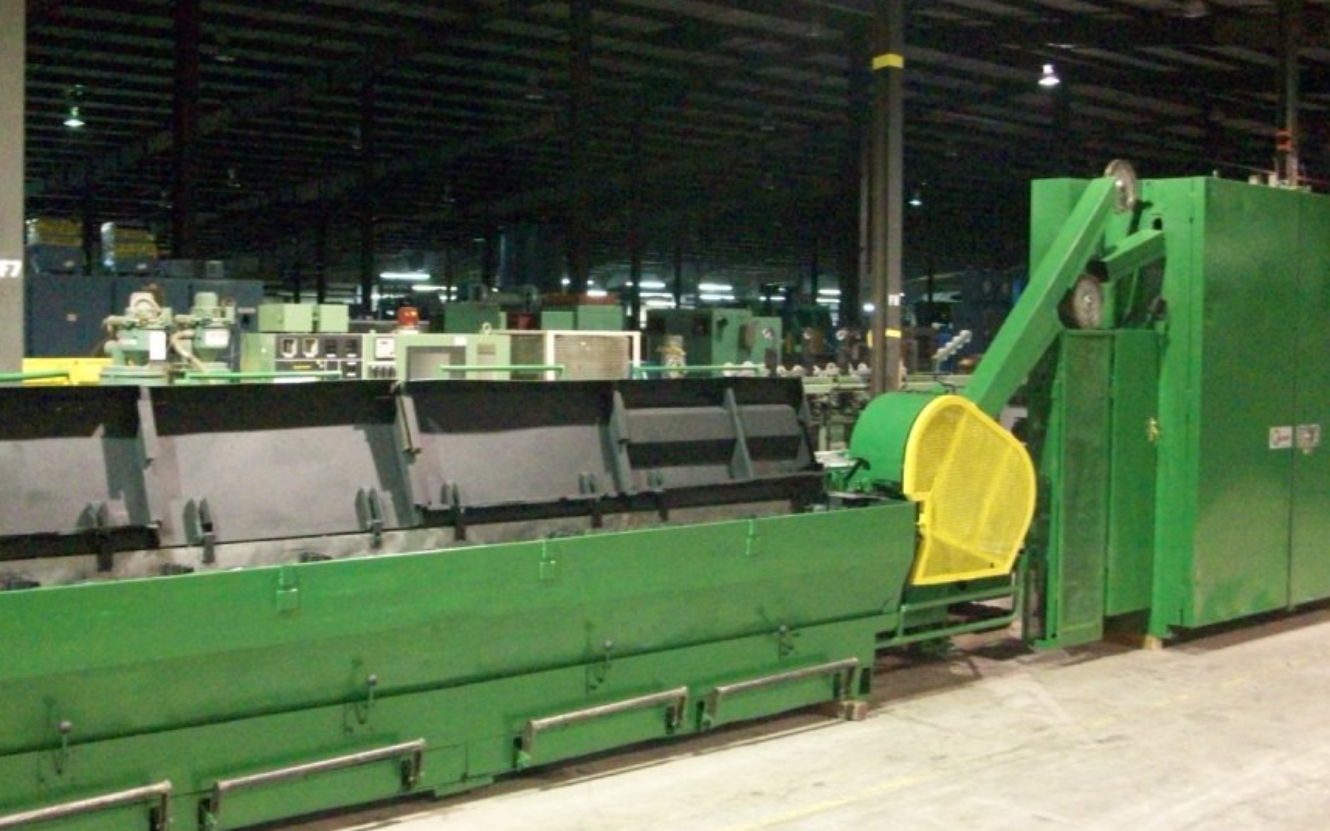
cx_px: 612
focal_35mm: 43
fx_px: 1558
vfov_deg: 29.8
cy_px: 352
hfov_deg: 46.2
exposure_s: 1/15.5
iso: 800
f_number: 2.8
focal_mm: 5.7
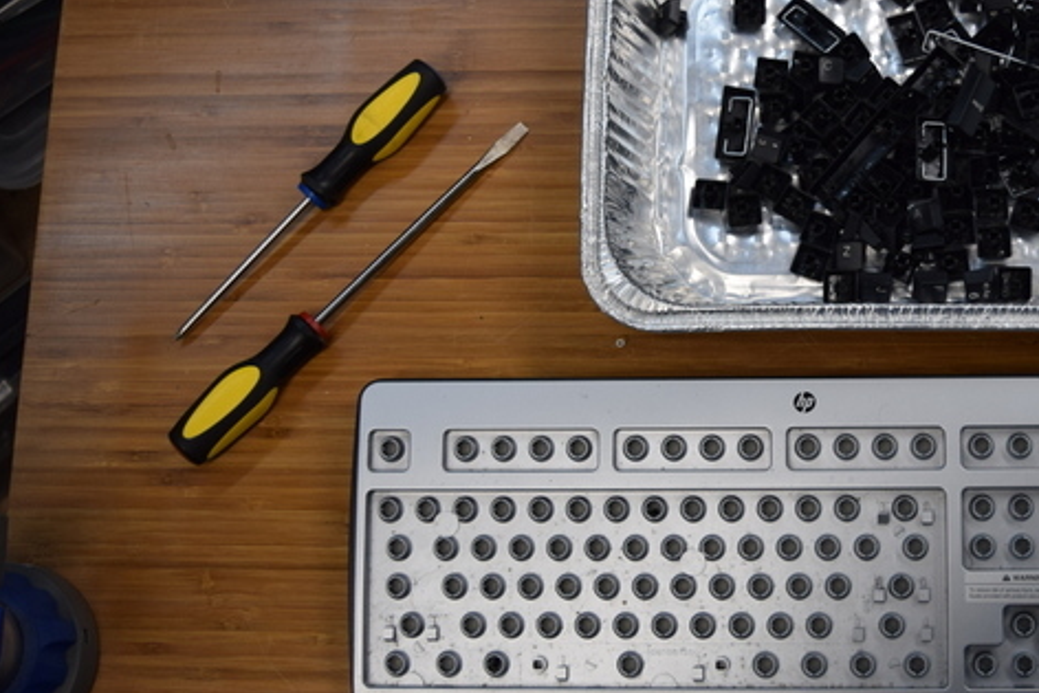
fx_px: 1761
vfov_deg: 22.3
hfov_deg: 32.5
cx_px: 731
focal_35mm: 61
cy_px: 317
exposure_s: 1/60
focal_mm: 24
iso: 400
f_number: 4
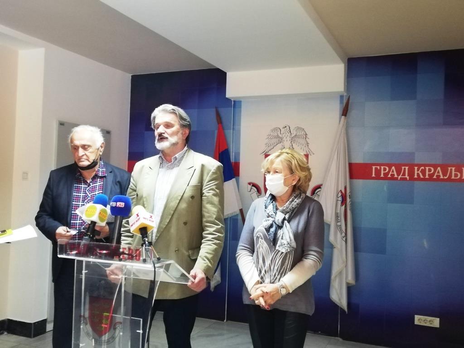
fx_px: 469
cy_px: 174
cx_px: 232
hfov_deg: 52.6
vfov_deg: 40.7
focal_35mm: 35
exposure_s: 1/20
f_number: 2.2
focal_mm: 3.81
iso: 500
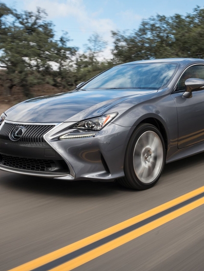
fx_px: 401
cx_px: 129
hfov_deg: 28.4
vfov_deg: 37.5
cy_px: 134
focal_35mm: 51
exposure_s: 1/20
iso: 125
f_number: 16
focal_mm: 35
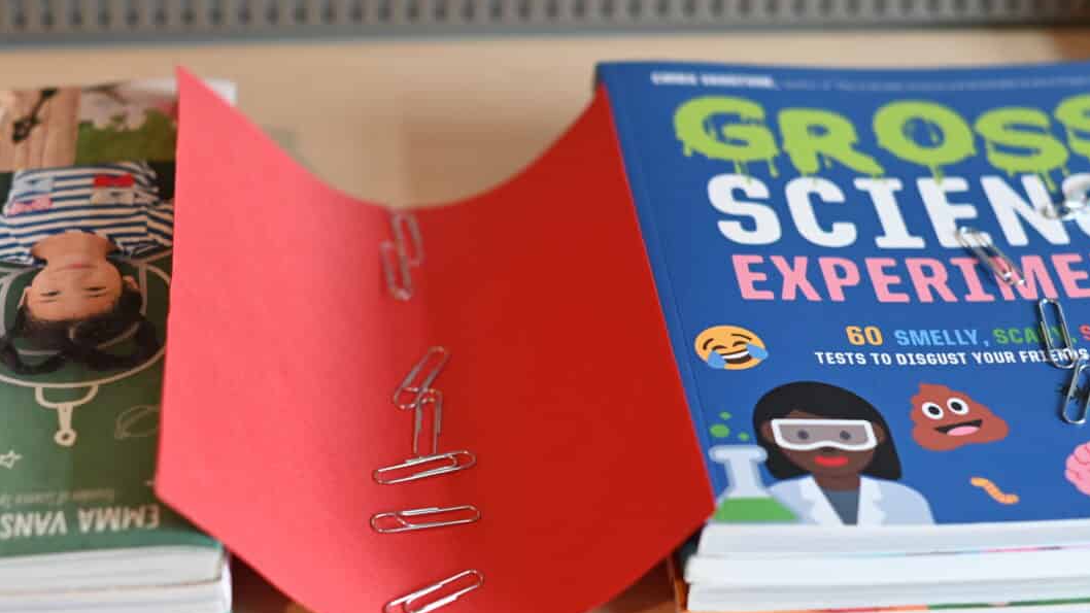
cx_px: 461
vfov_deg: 15.9
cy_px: 304
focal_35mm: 76
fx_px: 2196
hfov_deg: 27.8
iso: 500
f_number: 2.8
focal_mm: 50
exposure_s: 1/125
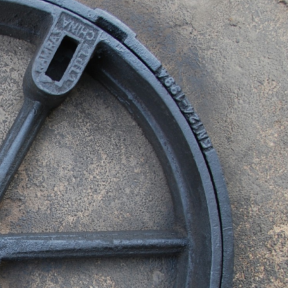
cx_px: -21
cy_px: 257
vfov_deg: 20.5
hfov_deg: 20.0
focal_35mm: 83
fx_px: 781
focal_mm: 20
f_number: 3.8
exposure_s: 1/50
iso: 100
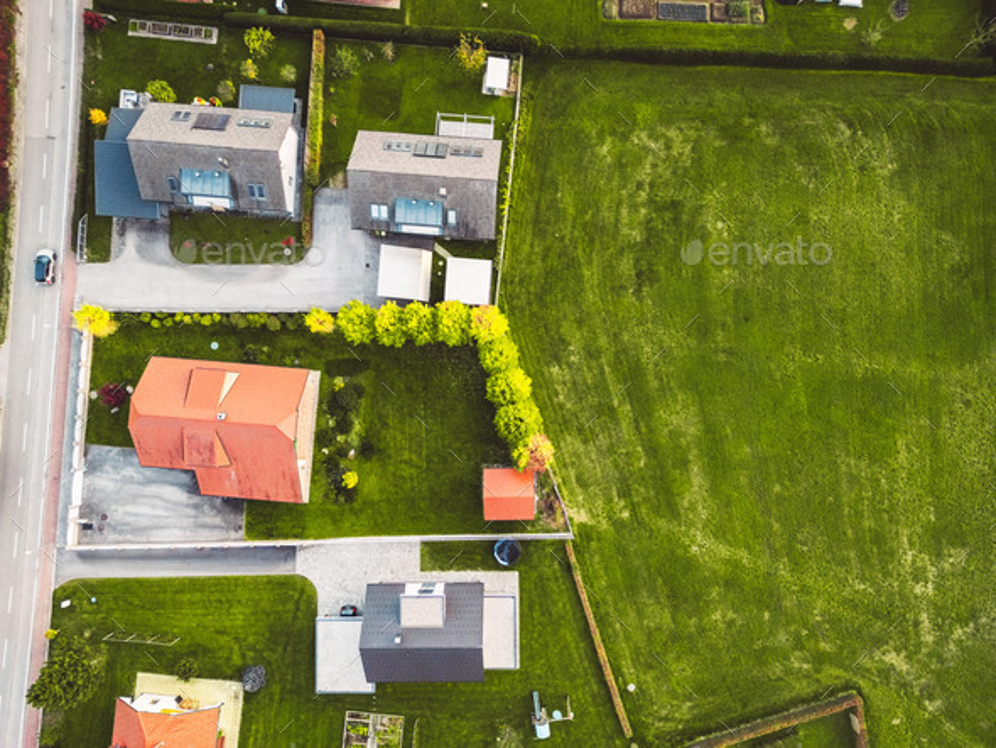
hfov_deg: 71.6
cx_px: 498
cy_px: 374
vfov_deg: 56.9
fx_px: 691
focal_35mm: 24
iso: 400
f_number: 1.7
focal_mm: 6.72
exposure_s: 1/100
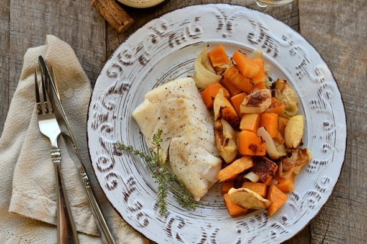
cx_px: 184
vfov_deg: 22.6
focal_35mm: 60
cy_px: 122
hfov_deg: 33.4
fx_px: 611
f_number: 5
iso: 250
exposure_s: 1/100
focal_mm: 40
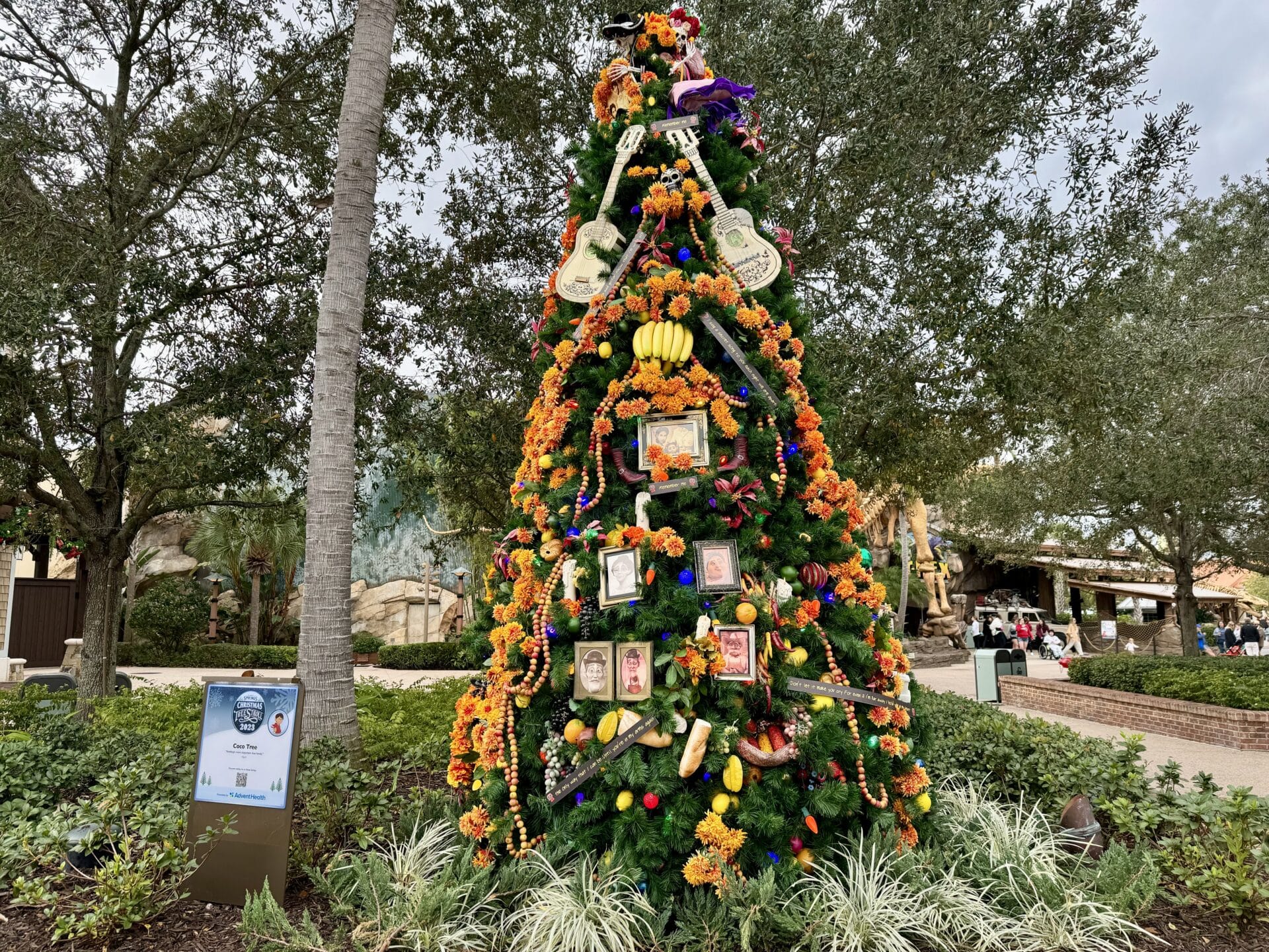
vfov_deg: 56.8
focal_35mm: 24
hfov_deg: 71.6
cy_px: 476
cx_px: 634
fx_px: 880
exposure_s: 1/633
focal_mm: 6.86
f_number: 1.78
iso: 80
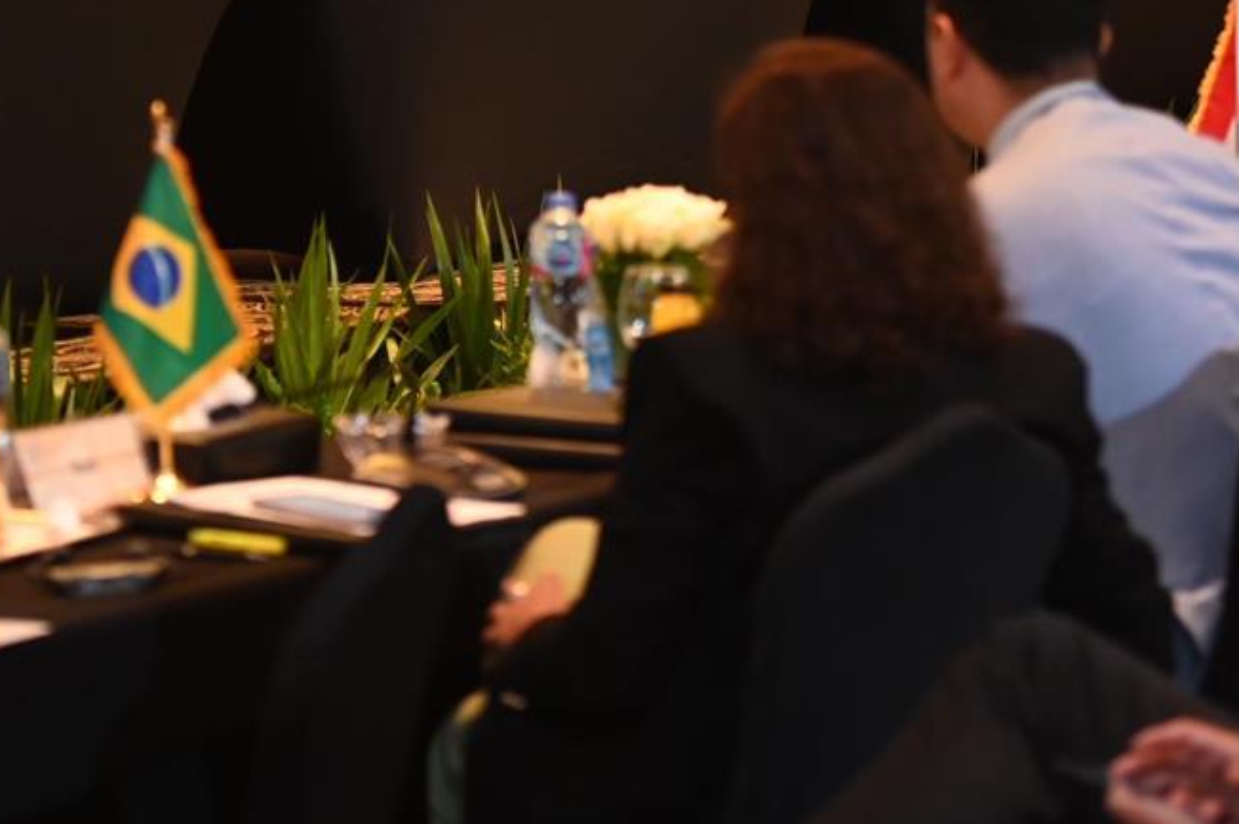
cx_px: 158
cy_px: -124
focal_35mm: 172
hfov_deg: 11.9
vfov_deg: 7.9
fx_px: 5915
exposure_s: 1/60
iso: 1250
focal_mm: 70
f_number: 2.8
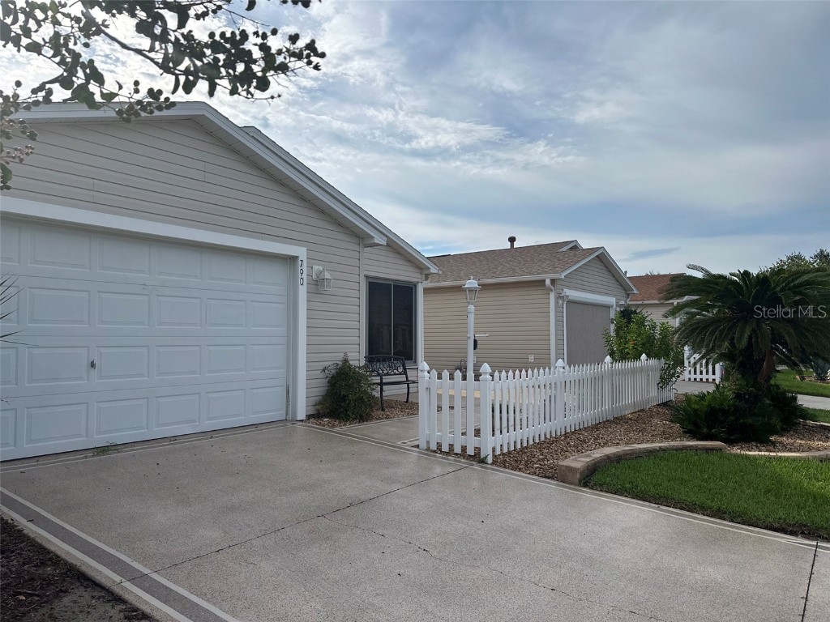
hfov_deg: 71.6
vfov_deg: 56.8
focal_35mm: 24
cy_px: 311
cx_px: 415
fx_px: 575
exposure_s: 1/7042
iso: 80
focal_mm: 6.86
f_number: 1.78
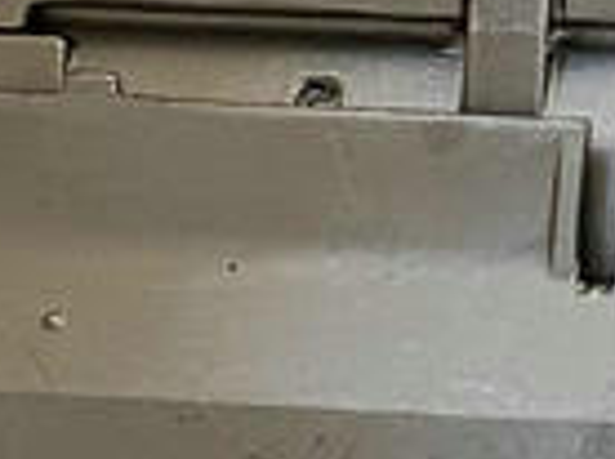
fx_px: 2678
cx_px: 1141
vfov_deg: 9.3
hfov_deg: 12.0
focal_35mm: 151
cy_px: 838
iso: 200
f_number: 1.8
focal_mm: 4.25
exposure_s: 1/60
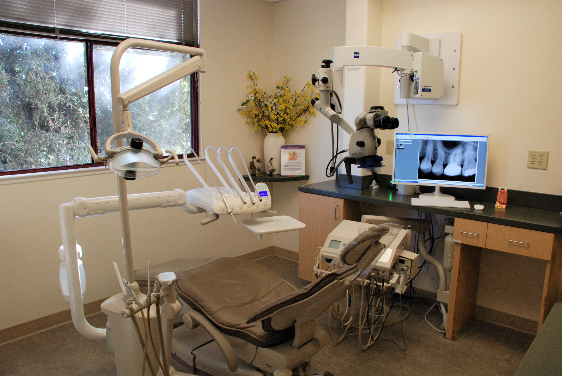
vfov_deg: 48.0
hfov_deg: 67.3
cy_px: 188
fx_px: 422
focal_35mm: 27
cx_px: 281
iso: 400
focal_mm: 18
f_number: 9
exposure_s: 1/13
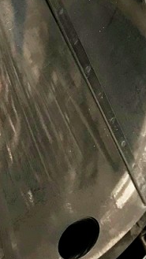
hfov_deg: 11.8
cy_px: 42
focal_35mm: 95
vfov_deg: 22.1
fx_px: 654
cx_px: -115
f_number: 1.8
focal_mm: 3.99
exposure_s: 1/20
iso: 40
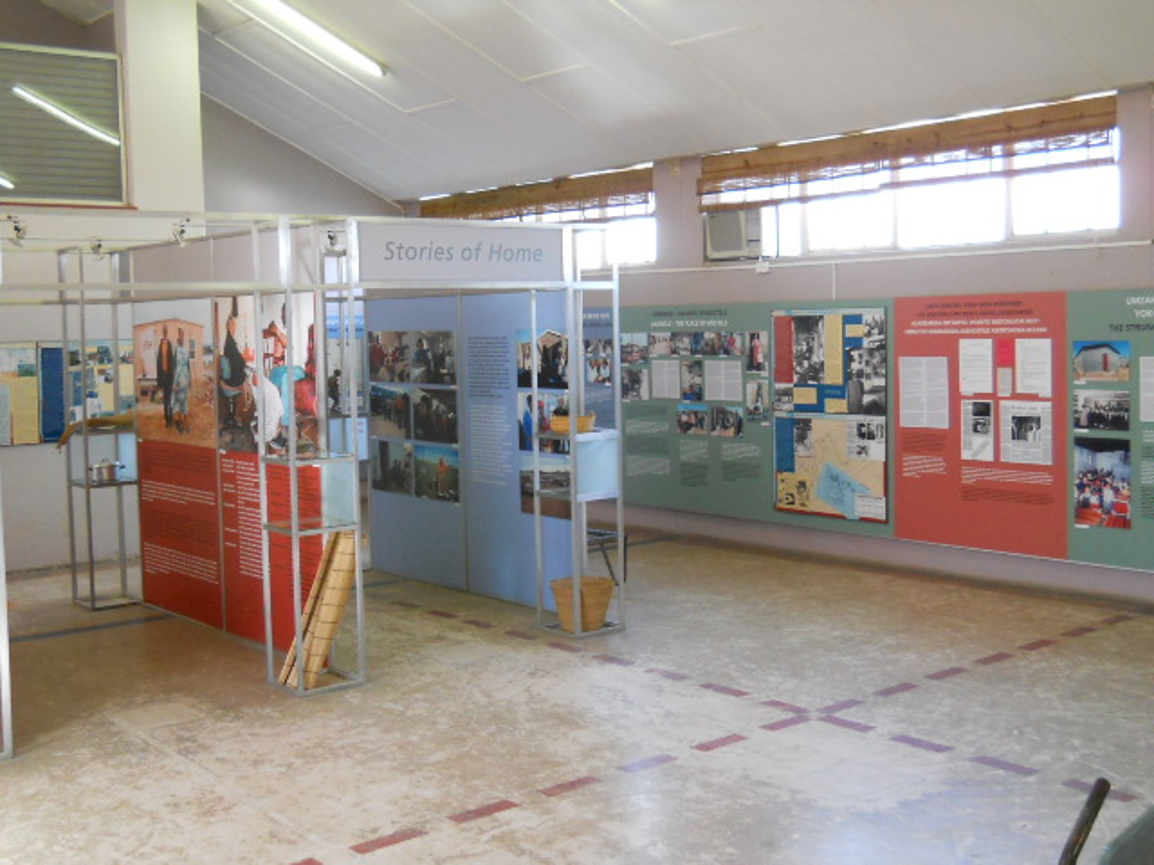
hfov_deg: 45.8
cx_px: 577
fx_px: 1367
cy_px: 432
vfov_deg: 35.1
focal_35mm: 41
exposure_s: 1/40
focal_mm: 6.72
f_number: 3.1
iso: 400
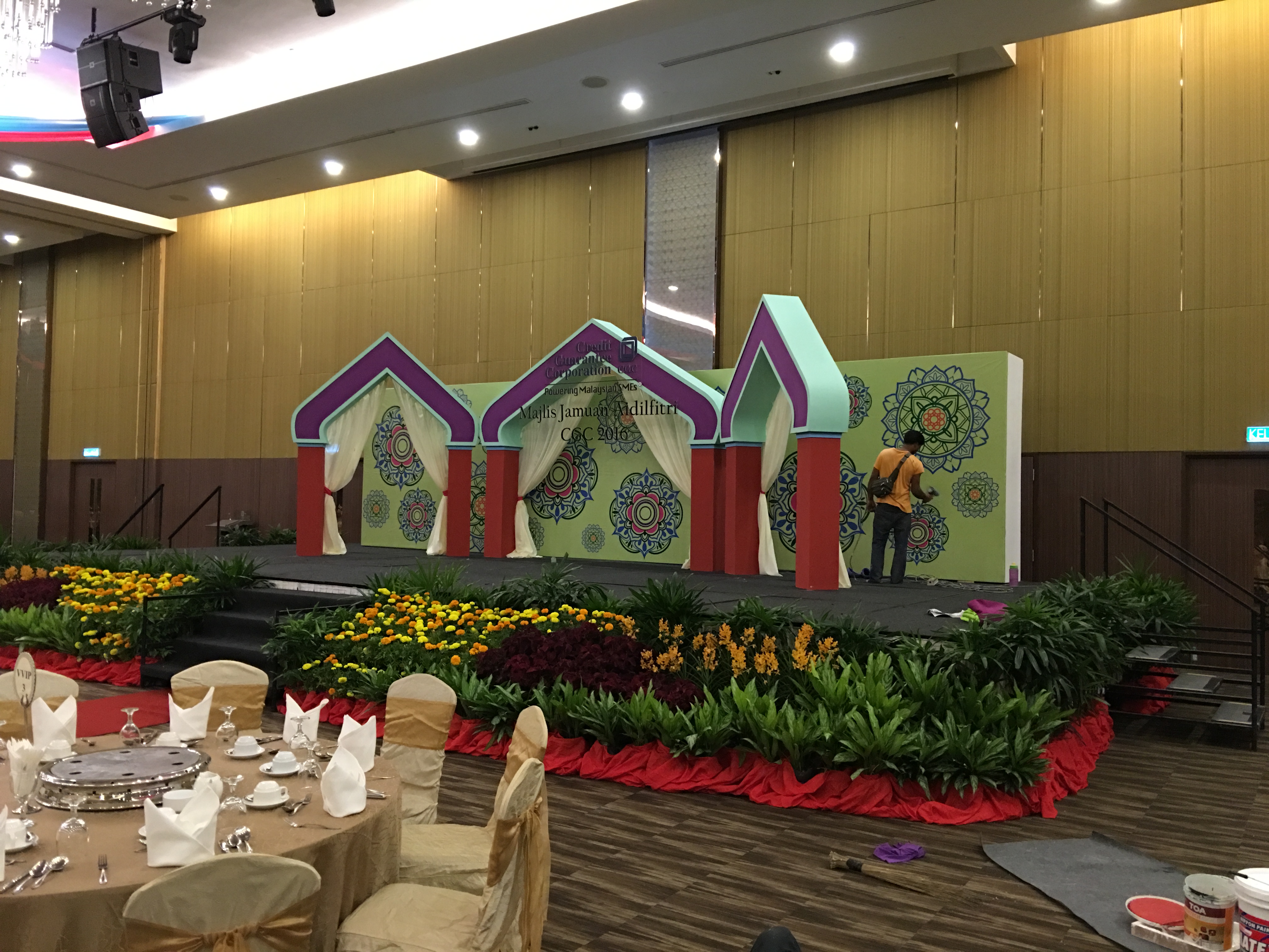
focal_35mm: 29
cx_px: 634
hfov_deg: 61.7
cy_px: 476
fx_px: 1063
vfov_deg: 48.2
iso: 125
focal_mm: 4.15
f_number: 2.2
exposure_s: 1/8
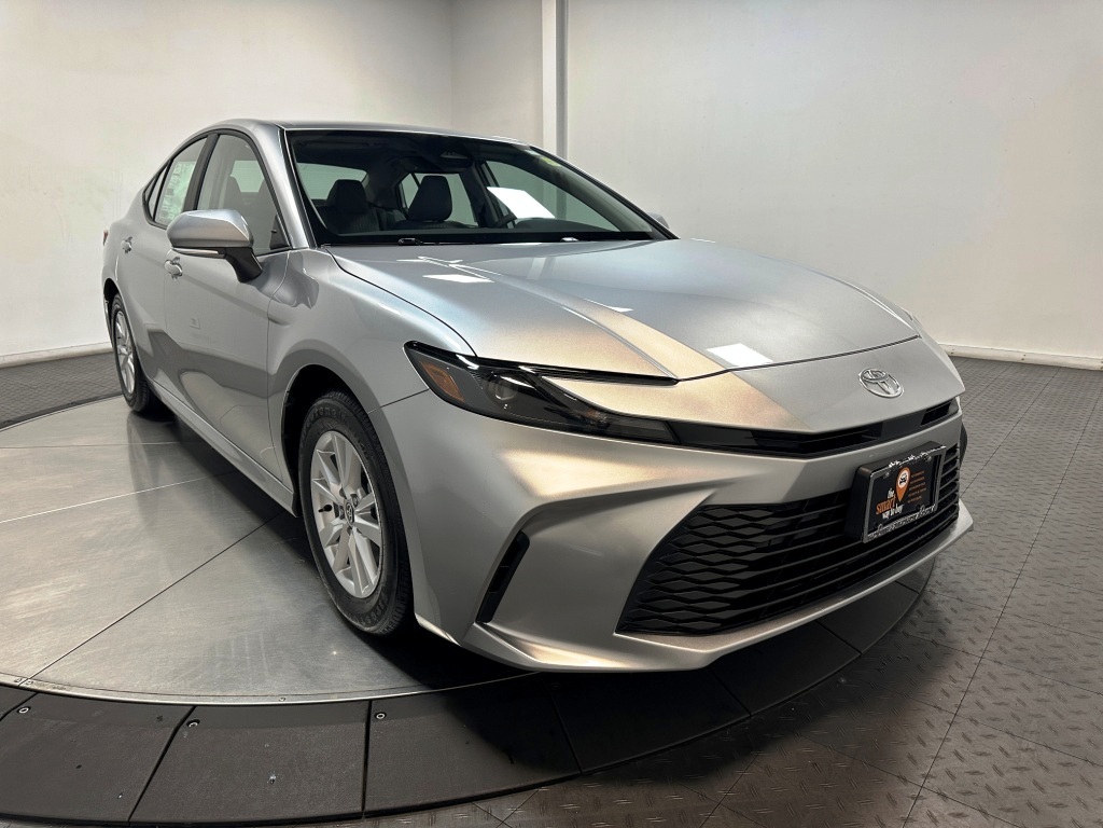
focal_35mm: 24
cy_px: 414
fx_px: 765
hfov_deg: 71.6
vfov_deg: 56.8
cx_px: 552
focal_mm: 6.86
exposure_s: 1/60
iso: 200
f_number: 1.78
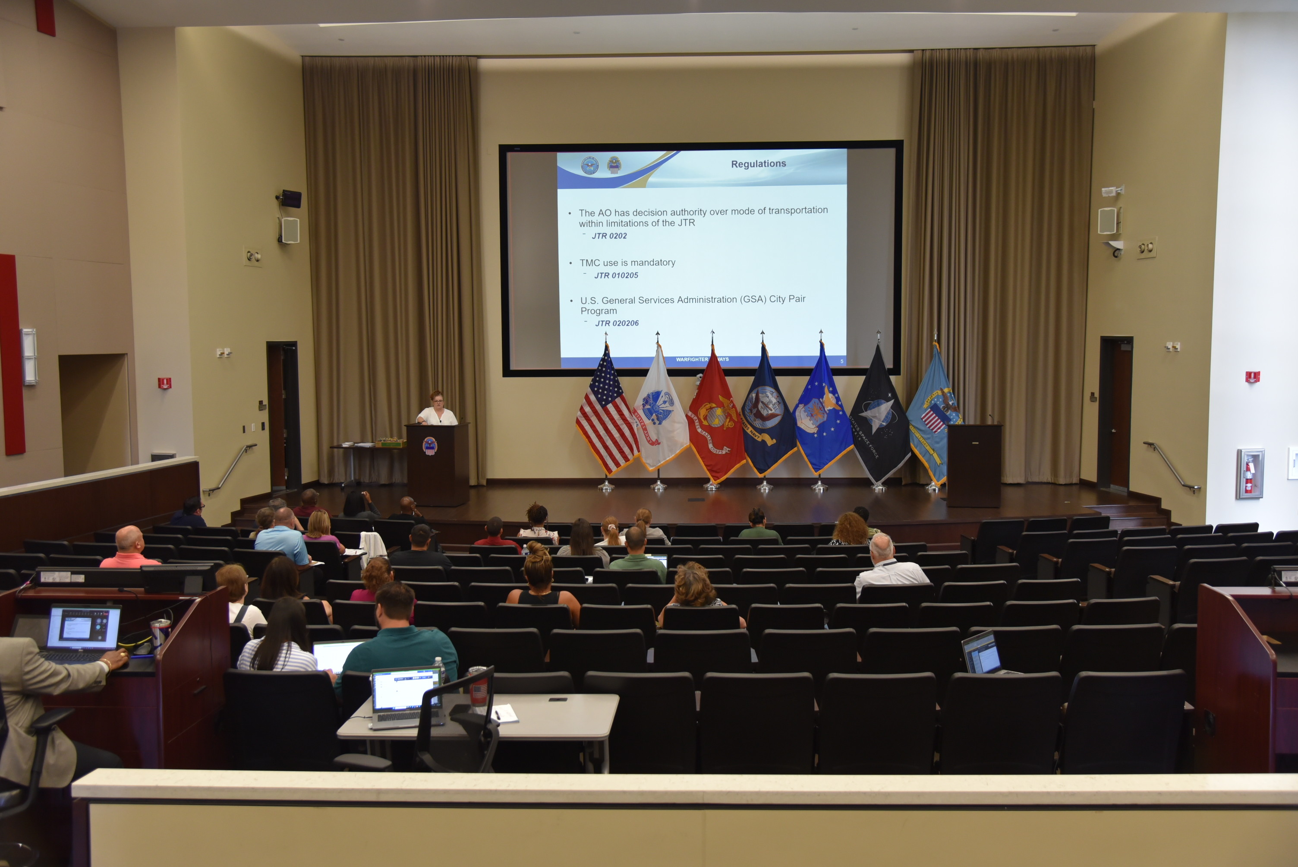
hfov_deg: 54.4
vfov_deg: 37.9
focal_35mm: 35
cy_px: 434
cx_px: 649
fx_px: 1262
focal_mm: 35
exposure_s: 1/60
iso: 1400
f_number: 4
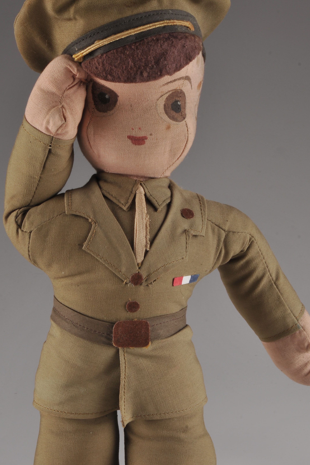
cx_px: 129
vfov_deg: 20.2
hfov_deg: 13.5
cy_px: 259
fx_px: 1304
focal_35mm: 101
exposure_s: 1/200
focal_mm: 46
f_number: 22
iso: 100
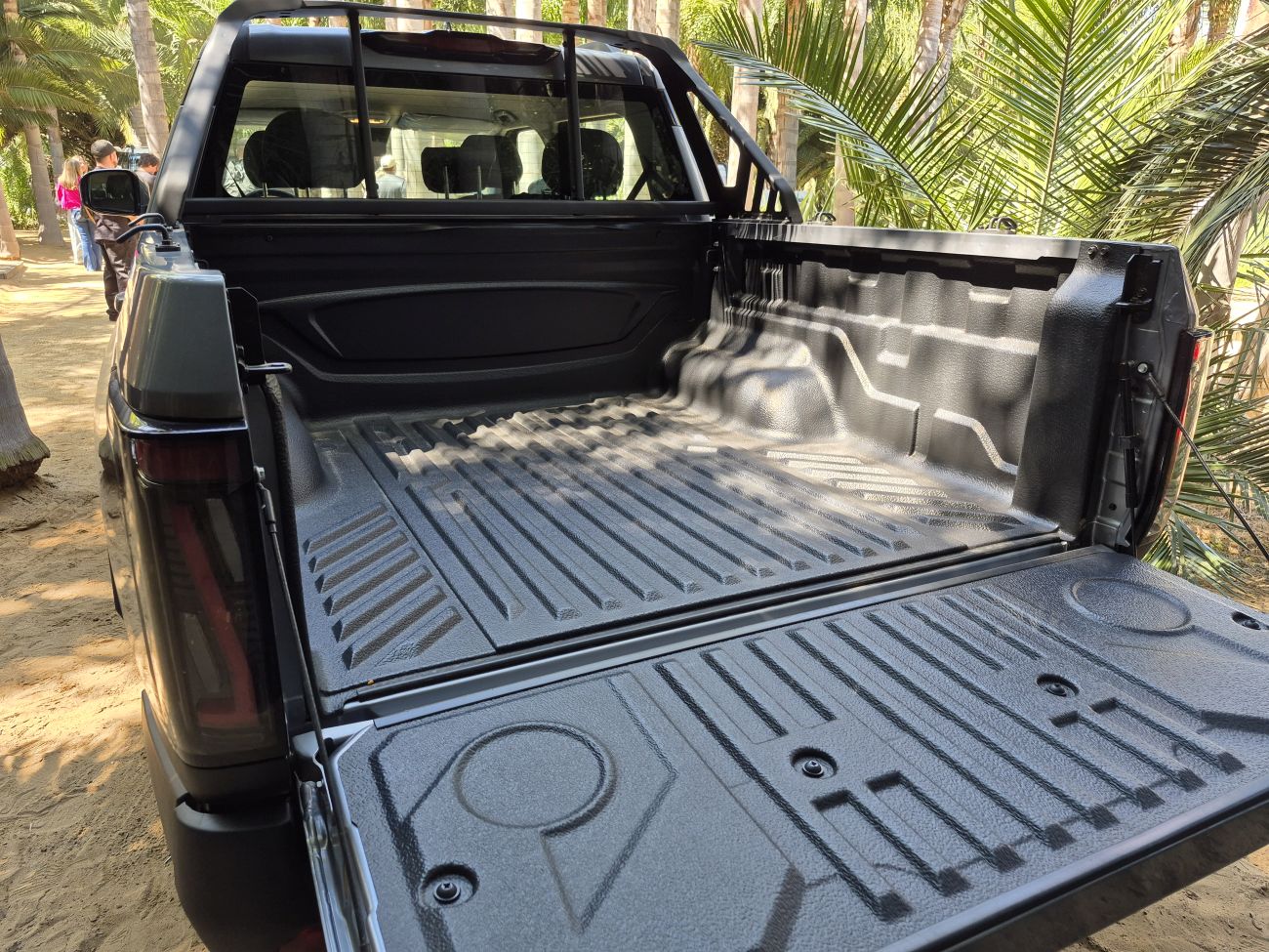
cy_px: 476
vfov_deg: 58.9
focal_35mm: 23
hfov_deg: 73.9
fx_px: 843
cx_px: 634
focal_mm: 5.4
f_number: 1.8
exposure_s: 1/180
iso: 100
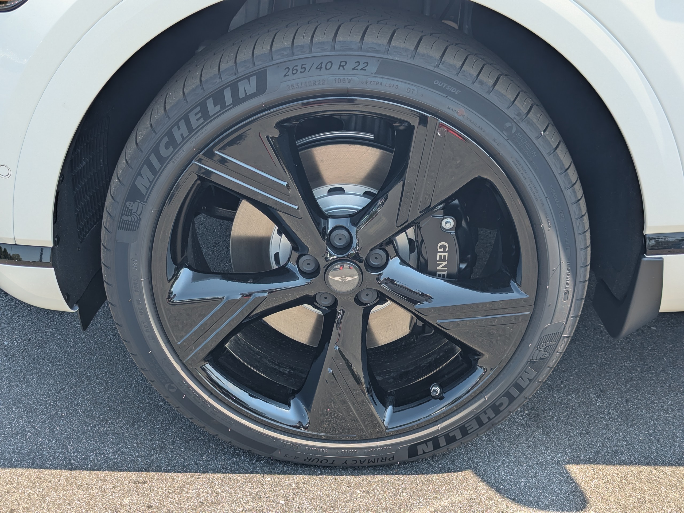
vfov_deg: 30.3
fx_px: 948
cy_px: 256
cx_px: 342
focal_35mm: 48
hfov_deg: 39.7
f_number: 1.85
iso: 40
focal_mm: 6.81
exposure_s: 1/563
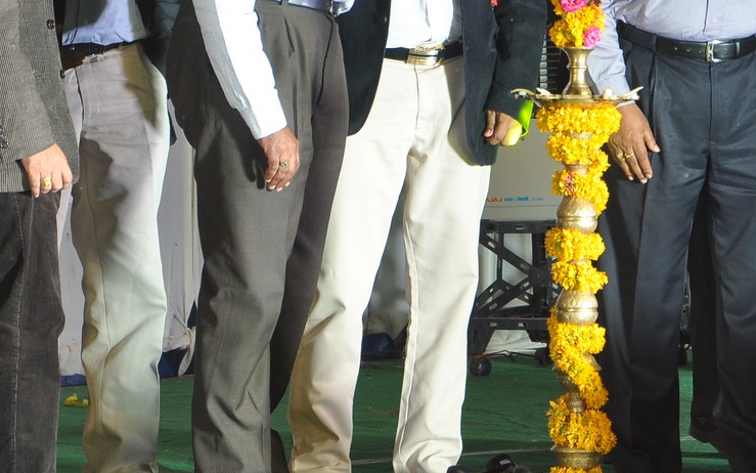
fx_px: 4822
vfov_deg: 5.6
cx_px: 522
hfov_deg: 9.0
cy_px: 80
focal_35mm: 234
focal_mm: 66
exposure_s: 1/125
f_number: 5.6
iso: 400
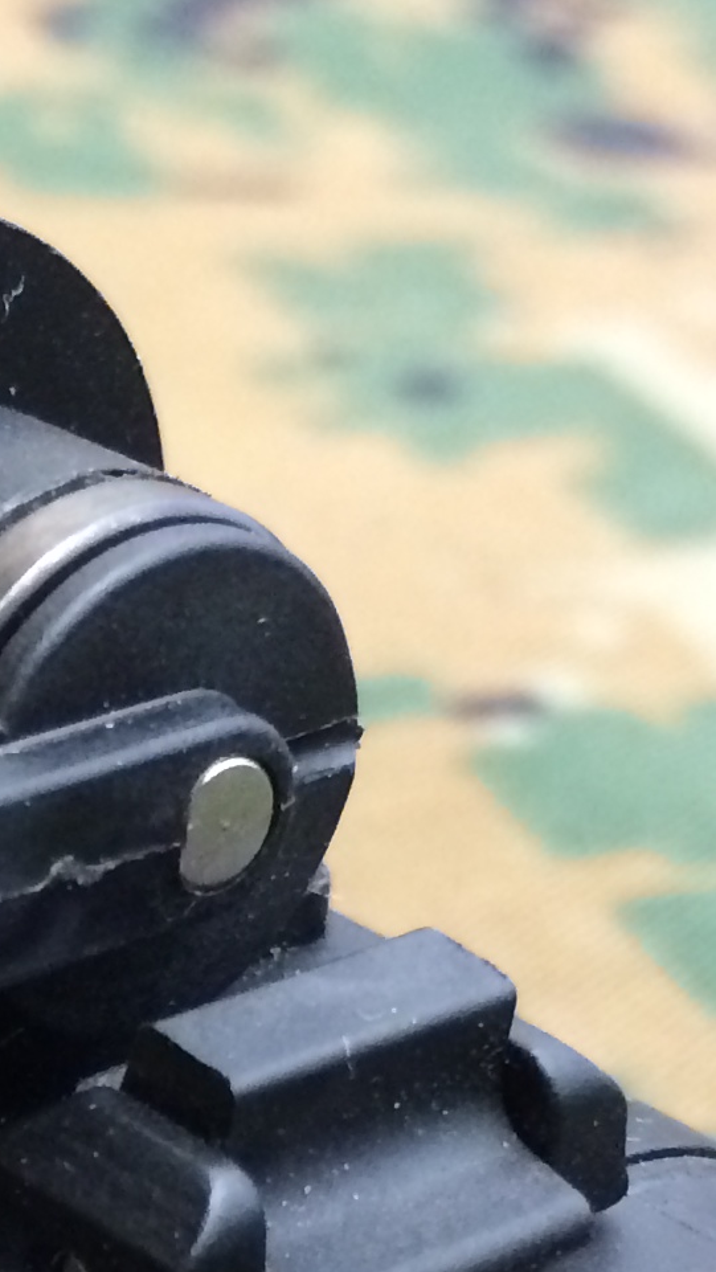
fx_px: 3744
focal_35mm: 111
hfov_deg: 10.6
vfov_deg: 18.6
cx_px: -263
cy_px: 1379
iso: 250
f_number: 2.2
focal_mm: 4.12
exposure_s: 1/30
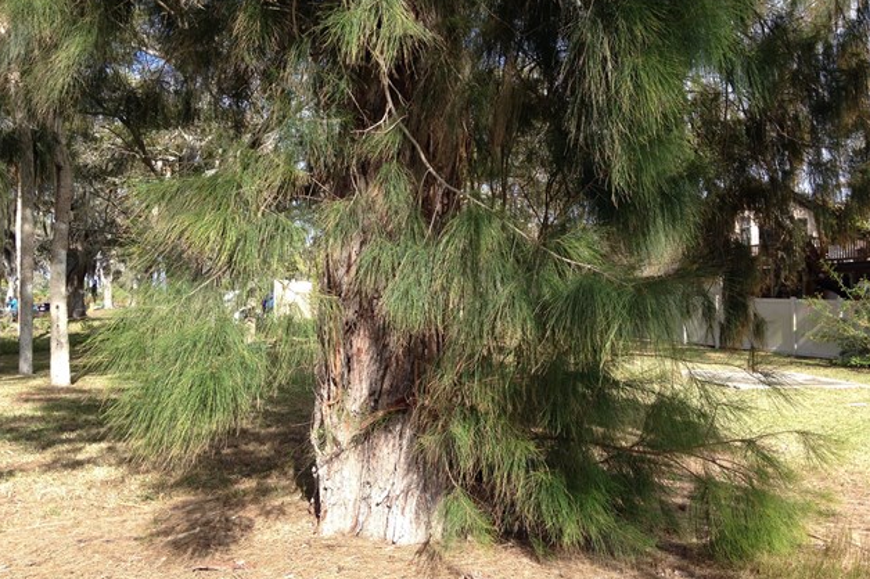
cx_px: 438
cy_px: 273
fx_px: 845
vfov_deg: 37.8
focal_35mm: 35
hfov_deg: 54.5
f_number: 2.4
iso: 50
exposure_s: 1/565
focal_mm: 4.12
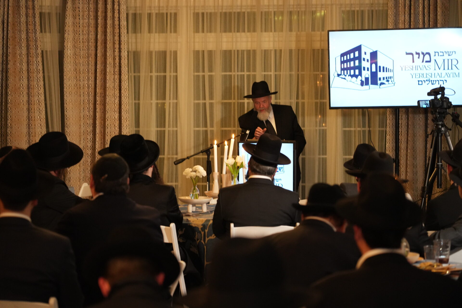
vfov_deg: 13.0
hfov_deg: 19.5
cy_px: 154
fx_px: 1347
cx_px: 231
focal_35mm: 105
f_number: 4
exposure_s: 1/80
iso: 4000
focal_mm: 105
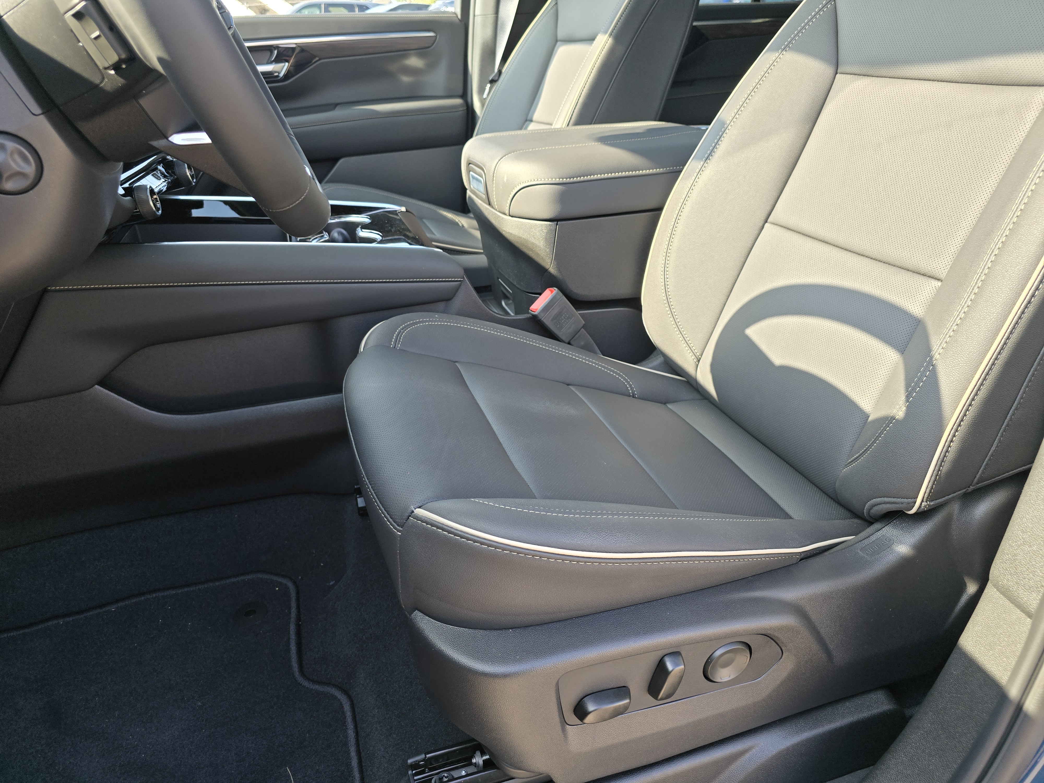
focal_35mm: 23
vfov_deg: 58.9
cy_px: 392
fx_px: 694
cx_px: 522
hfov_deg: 73.9
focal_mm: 6.3
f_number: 1.7
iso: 50
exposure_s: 1/180
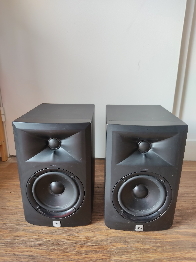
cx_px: 98
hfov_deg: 53.1
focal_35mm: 26
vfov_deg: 67.3
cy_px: 131
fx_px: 196
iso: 498
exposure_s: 1/33
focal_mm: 4.74
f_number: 1.79
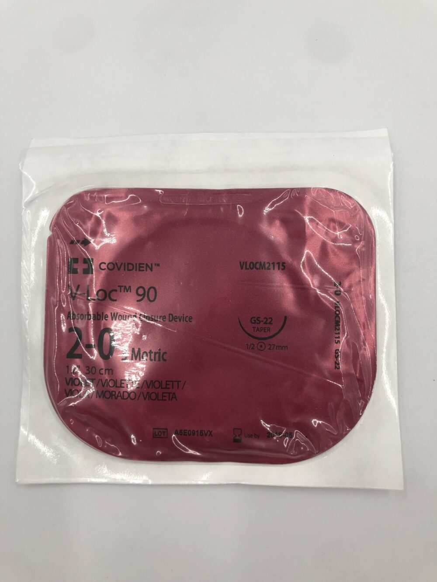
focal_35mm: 28
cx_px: 218
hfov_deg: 49.8
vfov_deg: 63.4
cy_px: 291
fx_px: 471
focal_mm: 3.99
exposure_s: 1/120
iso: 32
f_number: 1.8
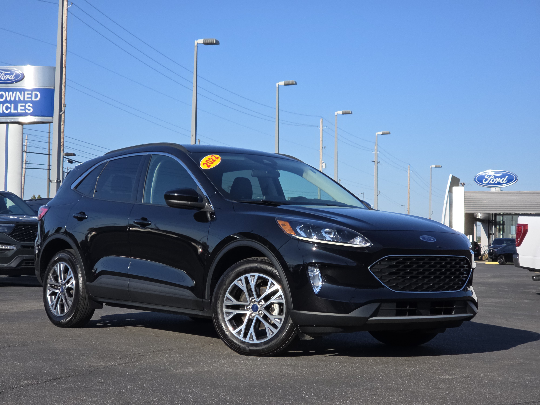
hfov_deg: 28.2
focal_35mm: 69
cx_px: 270
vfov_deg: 21.3
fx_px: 1076
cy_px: 202
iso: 25
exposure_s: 1/1102
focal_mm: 7
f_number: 2.4
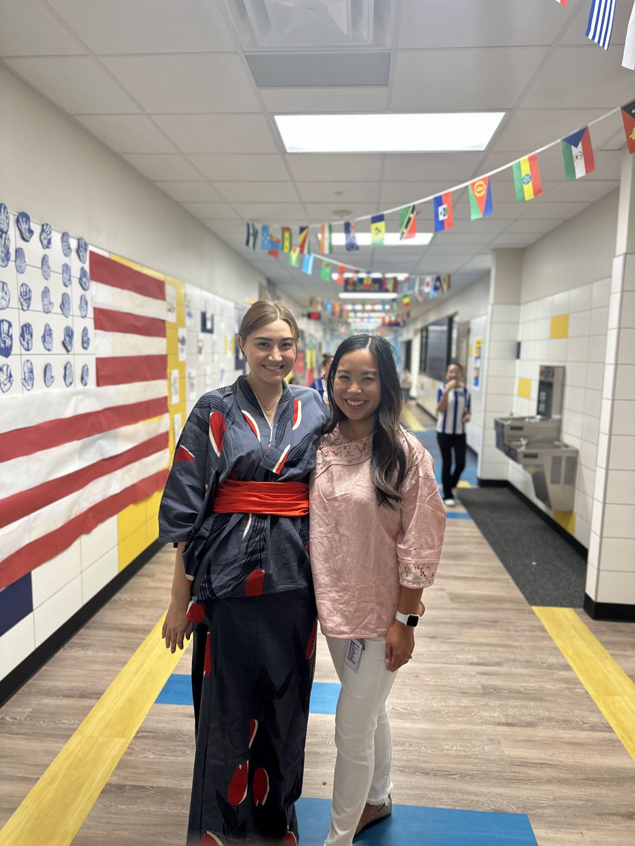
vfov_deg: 71.6
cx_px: 318
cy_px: 423
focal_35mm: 24
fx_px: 587
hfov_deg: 56.8
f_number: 1.78
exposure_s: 1/100
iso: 200
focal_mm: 6.86
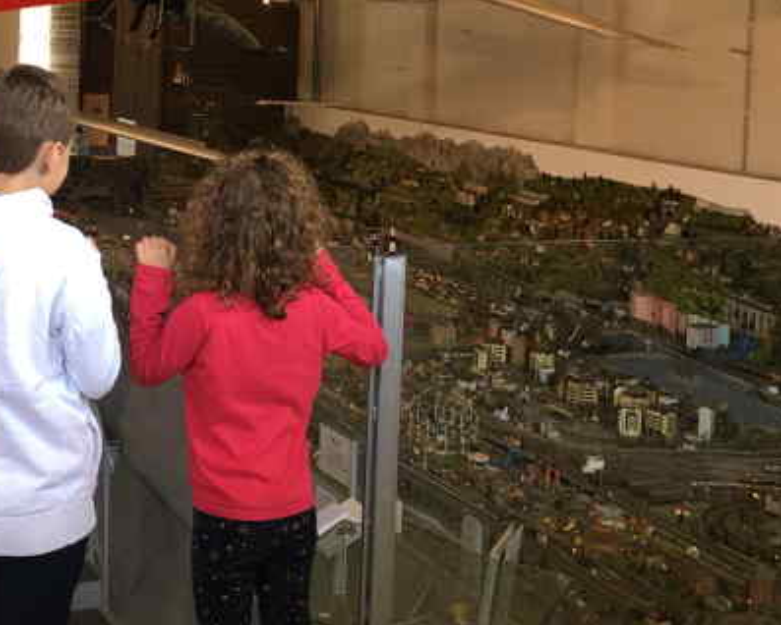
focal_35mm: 57
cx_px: 98
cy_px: 53
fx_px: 1318
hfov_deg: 31.6
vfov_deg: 25.8
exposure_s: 1/17
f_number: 2.2
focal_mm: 4.15
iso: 40
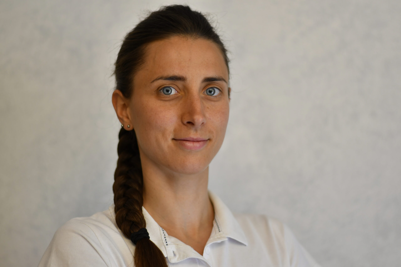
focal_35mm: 75
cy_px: 134
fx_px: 835
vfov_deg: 18.2
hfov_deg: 27.0
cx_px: 200
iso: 450
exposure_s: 1/200
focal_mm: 50
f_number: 1.8
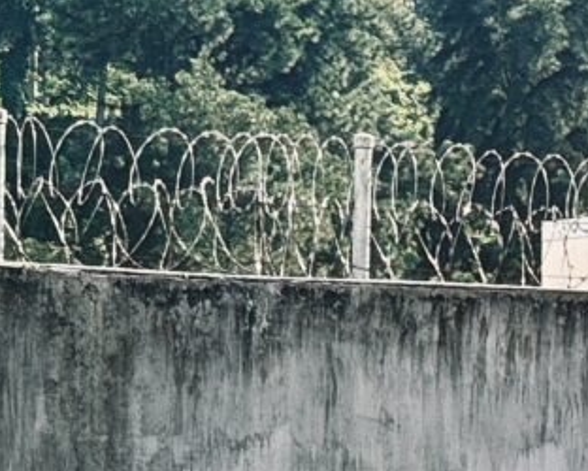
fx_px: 6443
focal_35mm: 370
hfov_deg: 5.1
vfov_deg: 4.1
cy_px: 991
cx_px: 1200
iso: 25
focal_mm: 9
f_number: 2.8
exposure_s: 1/598
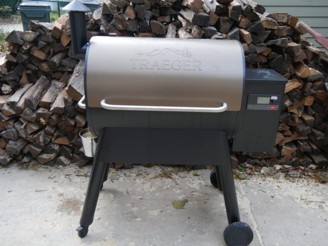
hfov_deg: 60.0
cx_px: 164
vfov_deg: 46.8
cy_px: 123
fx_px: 284
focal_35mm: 30
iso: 320
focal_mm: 15
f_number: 3.6
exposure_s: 1/60
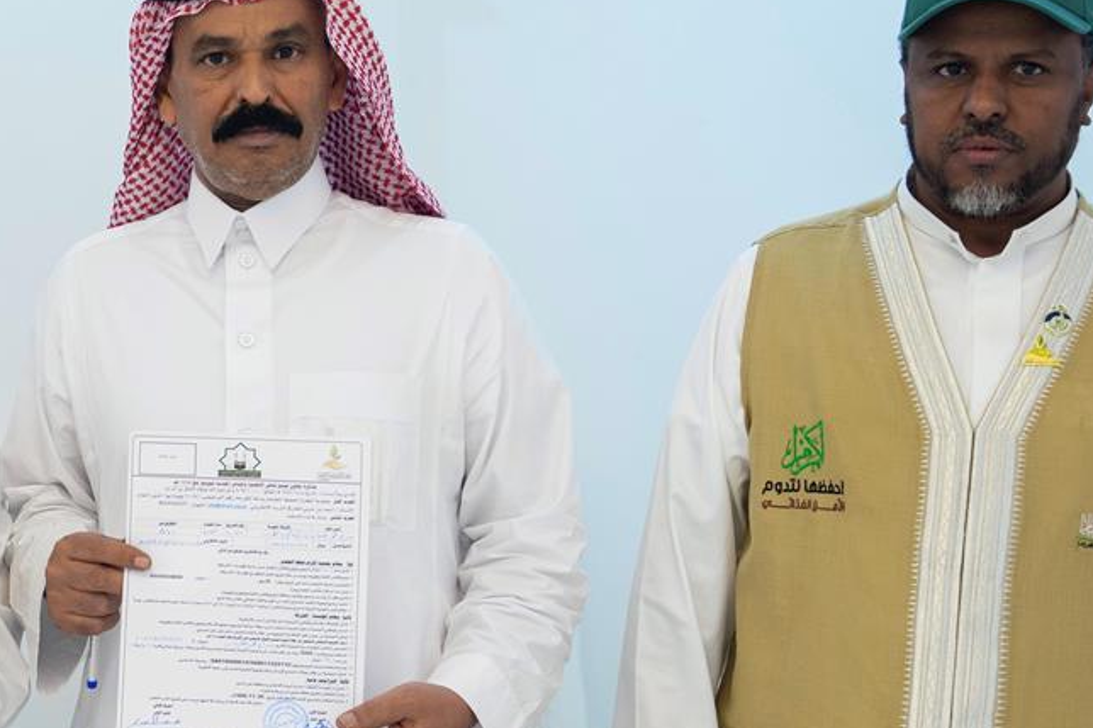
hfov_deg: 26.7
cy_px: 477
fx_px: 2185
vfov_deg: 18.9
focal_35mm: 72
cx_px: 20
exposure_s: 1/100
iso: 640
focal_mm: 29
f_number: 2.8
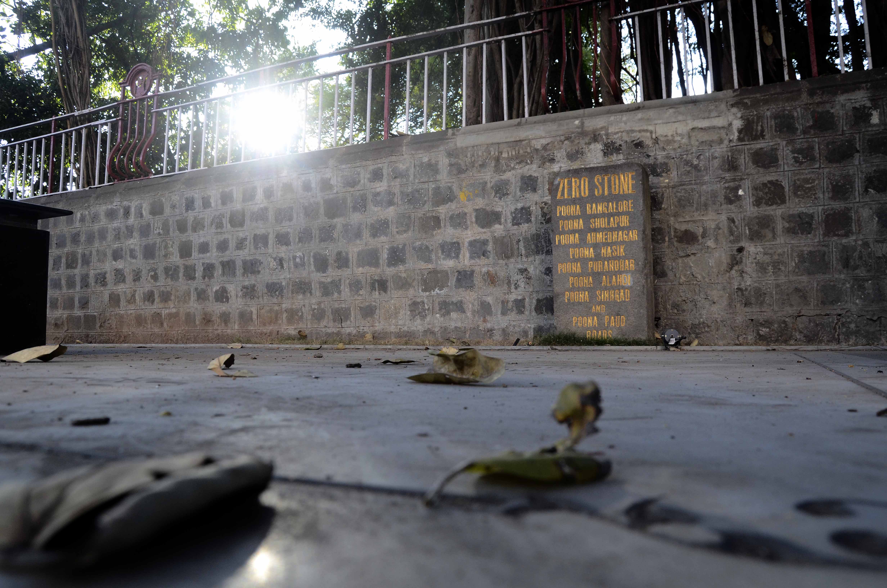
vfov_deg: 47.7
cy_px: 294
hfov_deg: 67.5
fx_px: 664
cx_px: 444
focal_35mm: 27
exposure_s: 1/200
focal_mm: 18
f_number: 7.1
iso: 800
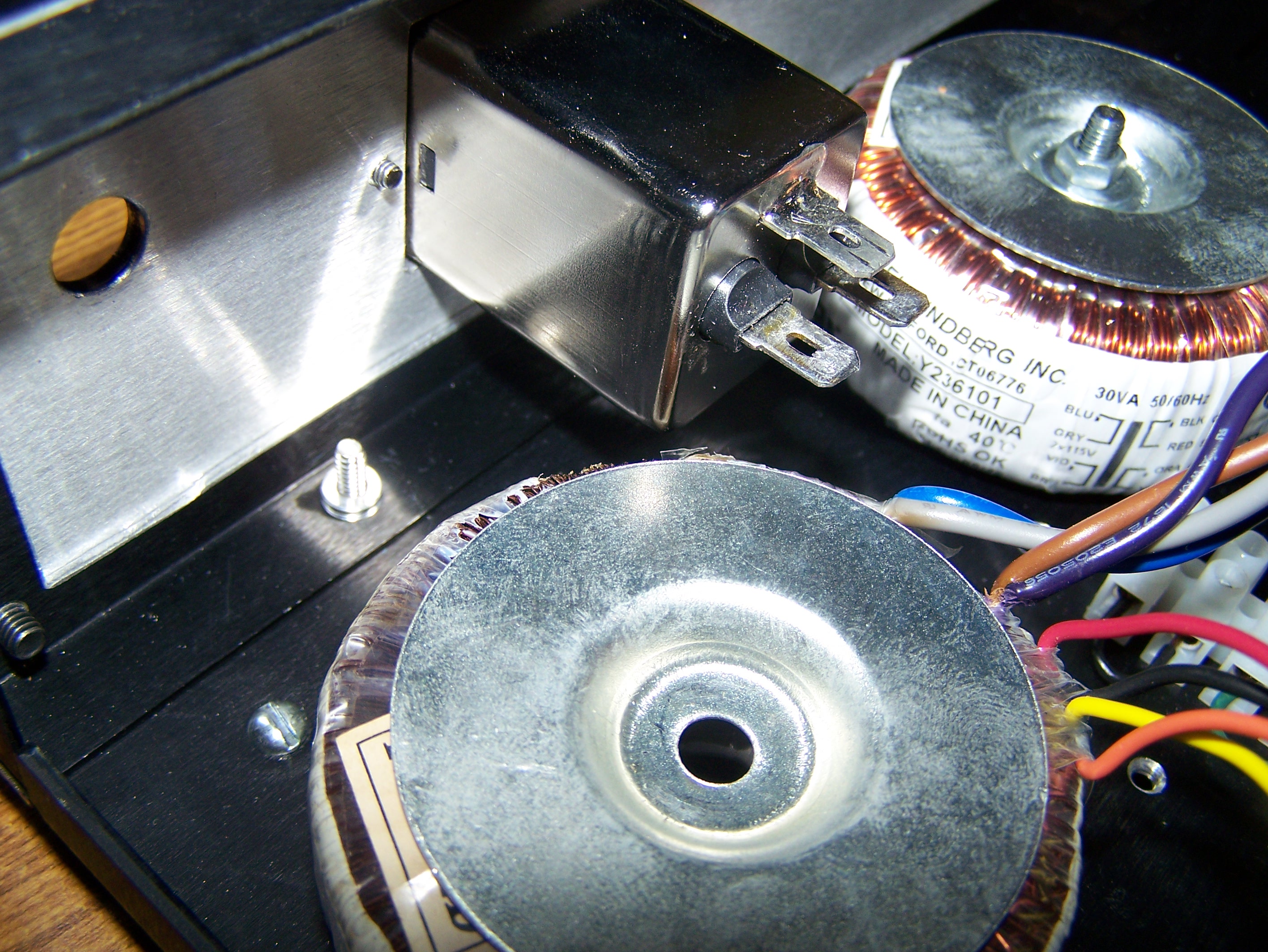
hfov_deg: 48.9
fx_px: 1393
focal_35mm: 38
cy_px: 476
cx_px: 634
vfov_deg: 37.8
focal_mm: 6.3
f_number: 2.8
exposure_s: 1/60
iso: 100
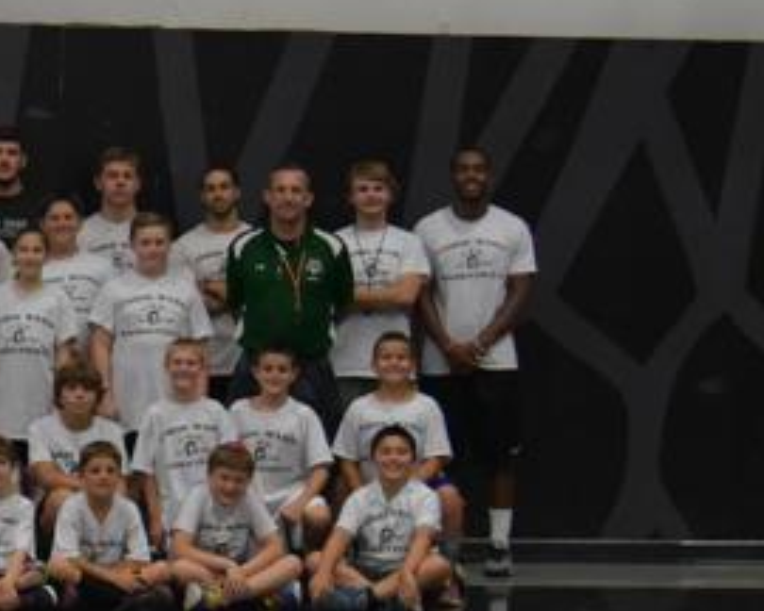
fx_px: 3708
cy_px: 297
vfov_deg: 9.4
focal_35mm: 164
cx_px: -456
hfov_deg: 11.2
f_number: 4
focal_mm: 46
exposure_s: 1/500
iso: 4000
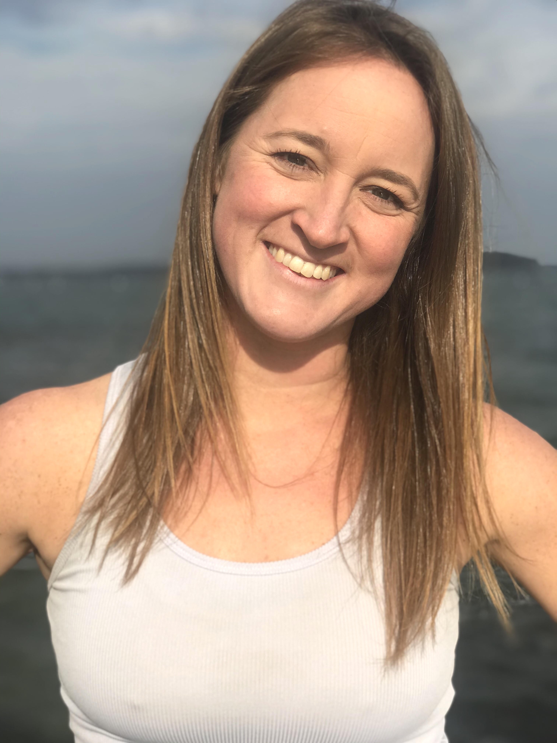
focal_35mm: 57
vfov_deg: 33.8
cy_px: 372
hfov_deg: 25.7
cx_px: 278
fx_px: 1223
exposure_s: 1/1168
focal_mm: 6.6
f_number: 2.8
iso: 20
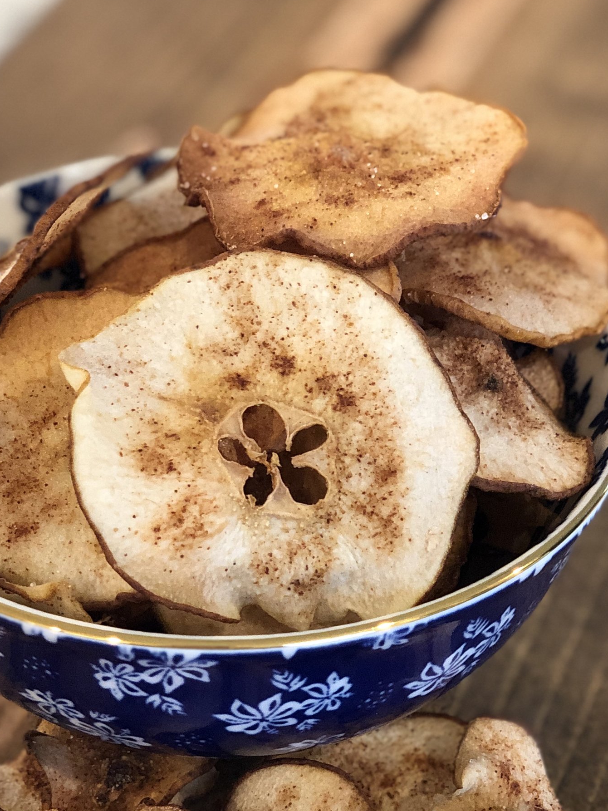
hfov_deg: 15.2
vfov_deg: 20.0
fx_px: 2272
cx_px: 272
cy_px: 677
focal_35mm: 97
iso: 160
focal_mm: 6
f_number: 2.4
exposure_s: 1/24
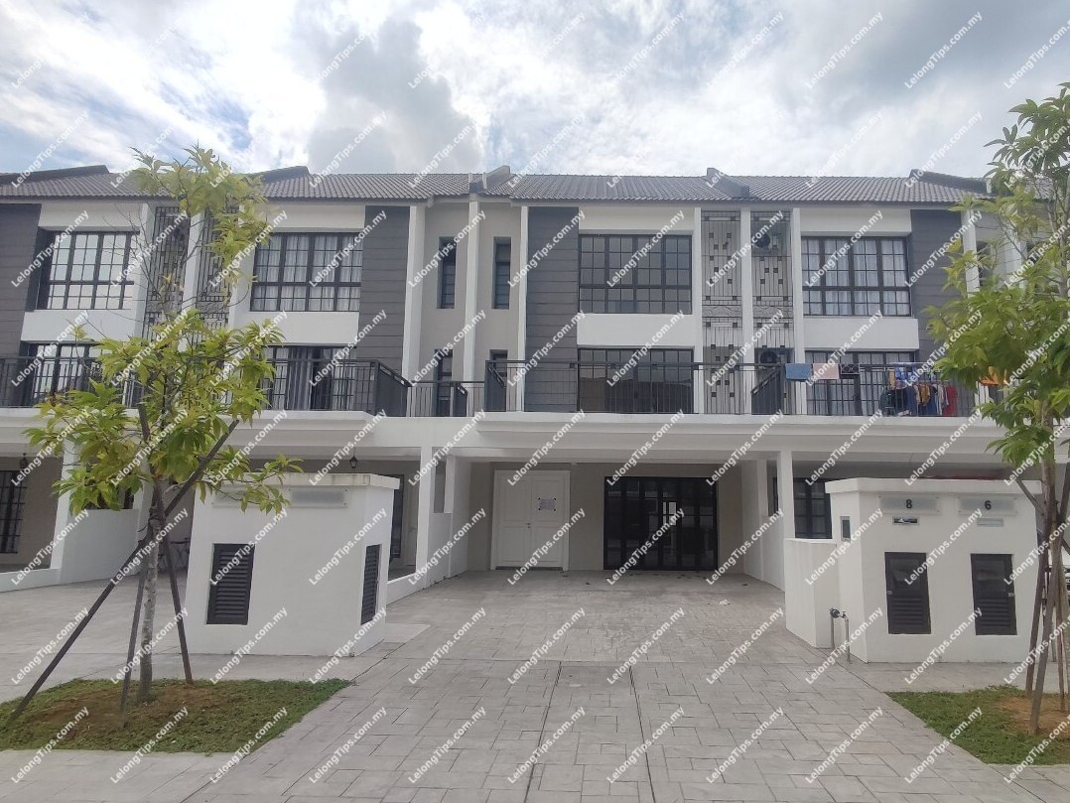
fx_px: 495
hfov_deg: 94.5
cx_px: 535
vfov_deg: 78.1
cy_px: 402
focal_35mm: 16
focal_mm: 1.65
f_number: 2.2
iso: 50
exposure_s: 1/2150
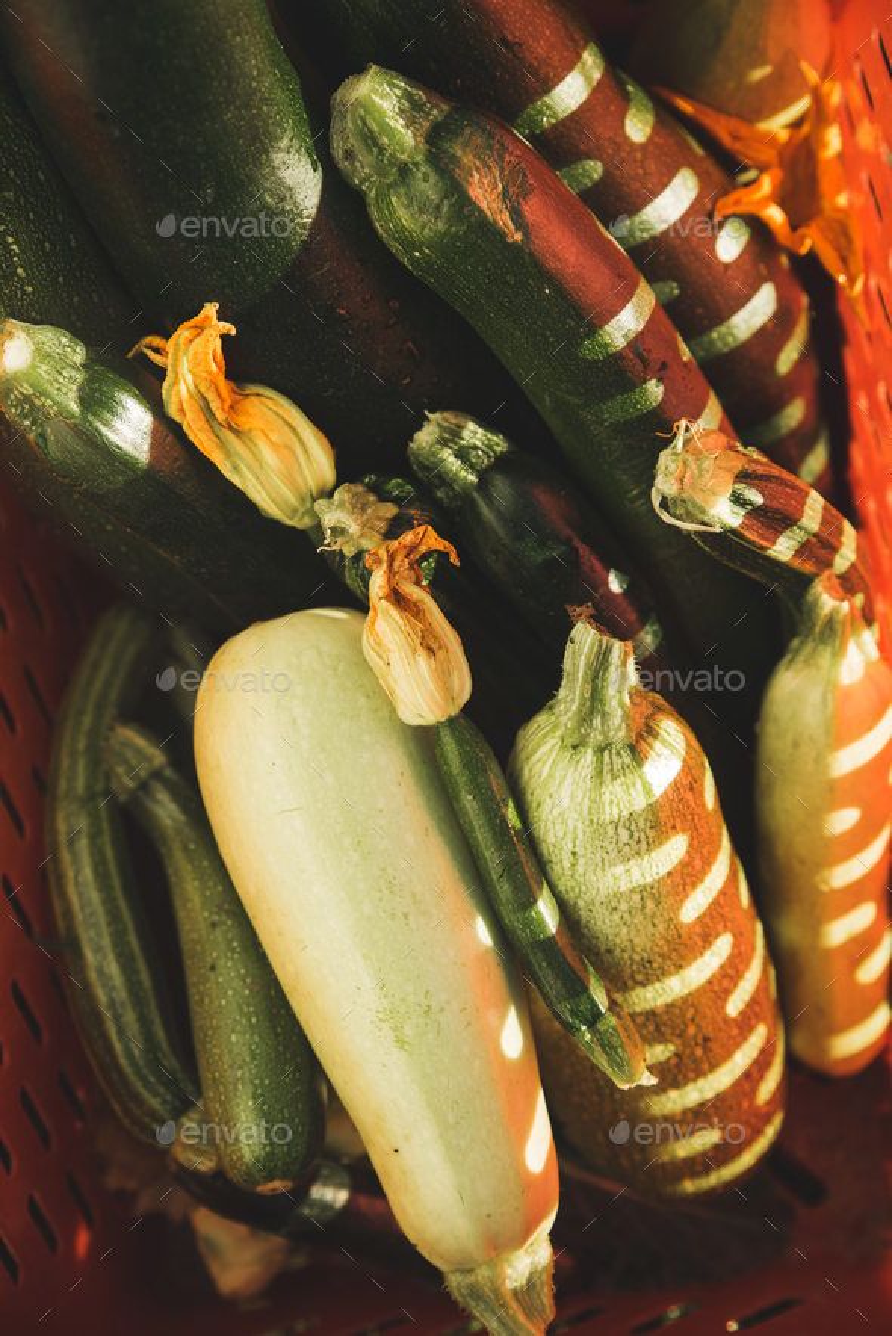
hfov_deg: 19.5
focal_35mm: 70
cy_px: 668
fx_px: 2599
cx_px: 446
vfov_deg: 28.8
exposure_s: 1/500
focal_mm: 70
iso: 250
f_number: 4.5
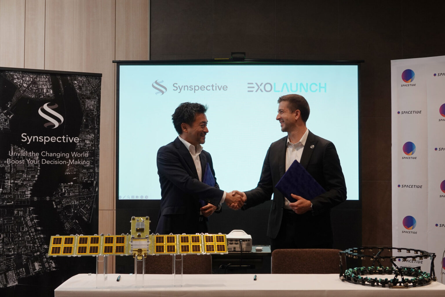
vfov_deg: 28.1
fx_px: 593
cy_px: 148
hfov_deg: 41.1
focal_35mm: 48
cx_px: 222
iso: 200
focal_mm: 17.55
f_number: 3.2
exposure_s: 1/50
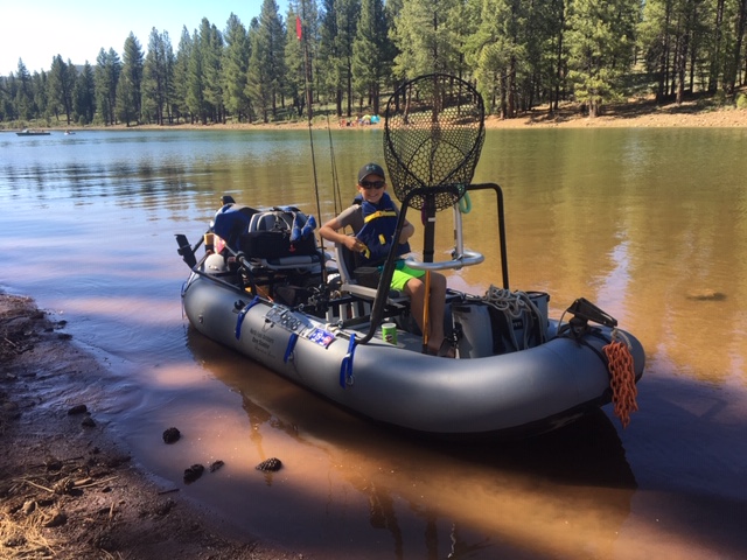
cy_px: 280
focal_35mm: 29
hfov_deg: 61.7
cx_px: 374
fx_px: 626
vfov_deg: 48.2
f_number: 2.2
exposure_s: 1/458
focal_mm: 4.15
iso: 25
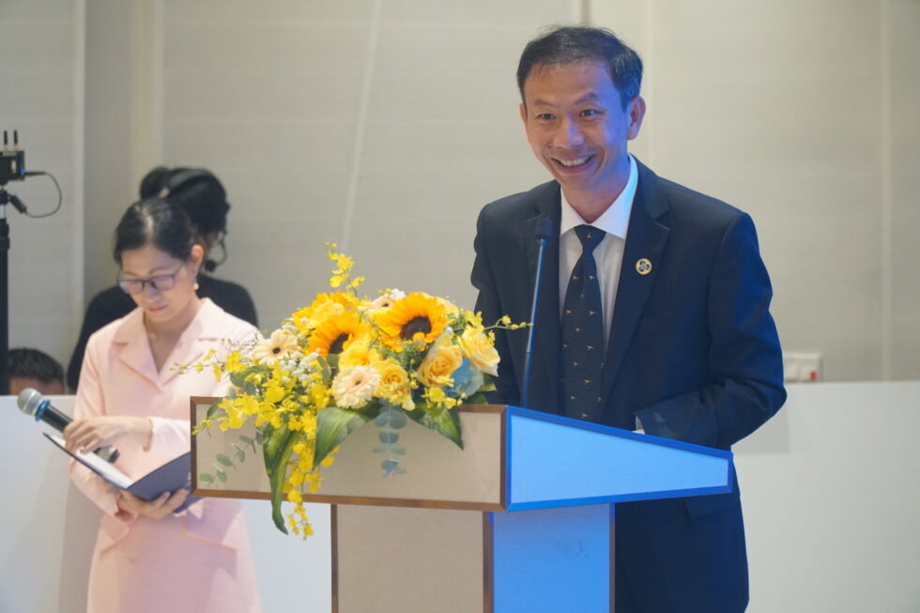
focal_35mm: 158
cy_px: 306
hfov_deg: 13.0
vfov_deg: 8.7
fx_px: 4024
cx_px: 460
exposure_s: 1/200
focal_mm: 105
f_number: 4
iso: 2000
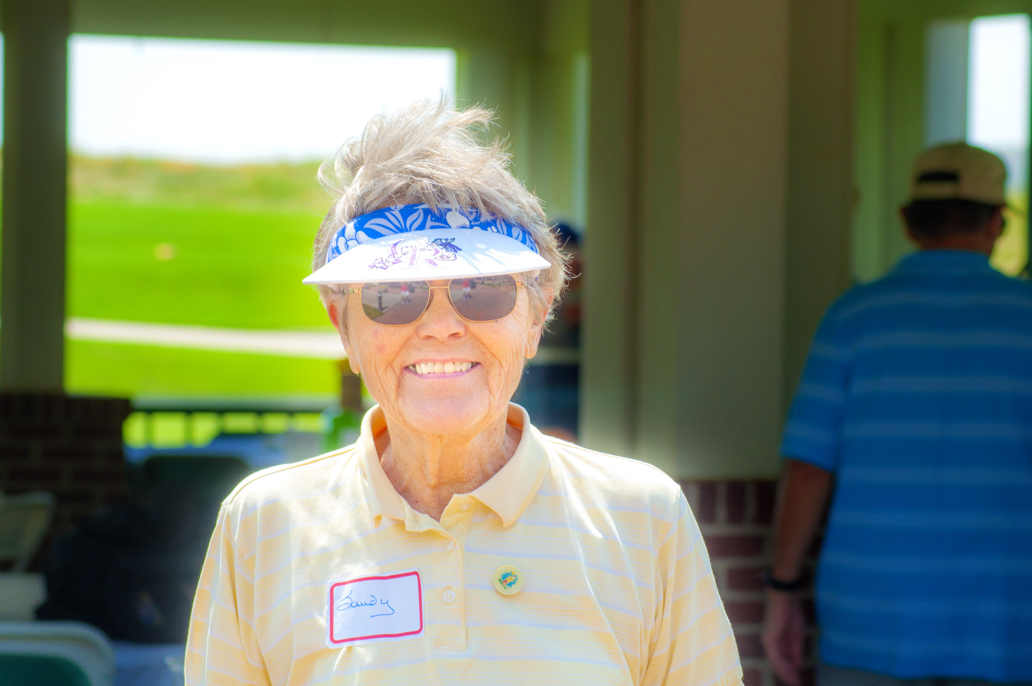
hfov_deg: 13.1
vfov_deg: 8.7
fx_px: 4509
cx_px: 516
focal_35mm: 158
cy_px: 343
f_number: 8
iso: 200
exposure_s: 1/250
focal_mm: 105
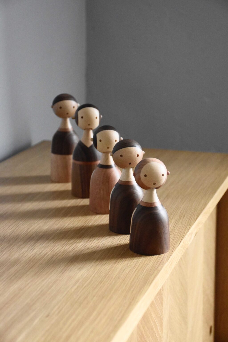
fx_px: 798
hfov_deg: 16.3
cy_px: 171
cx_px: 114
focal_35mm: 84
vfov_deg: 24.2
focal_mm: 56
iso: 3600
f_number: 4.8
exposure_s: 1/60
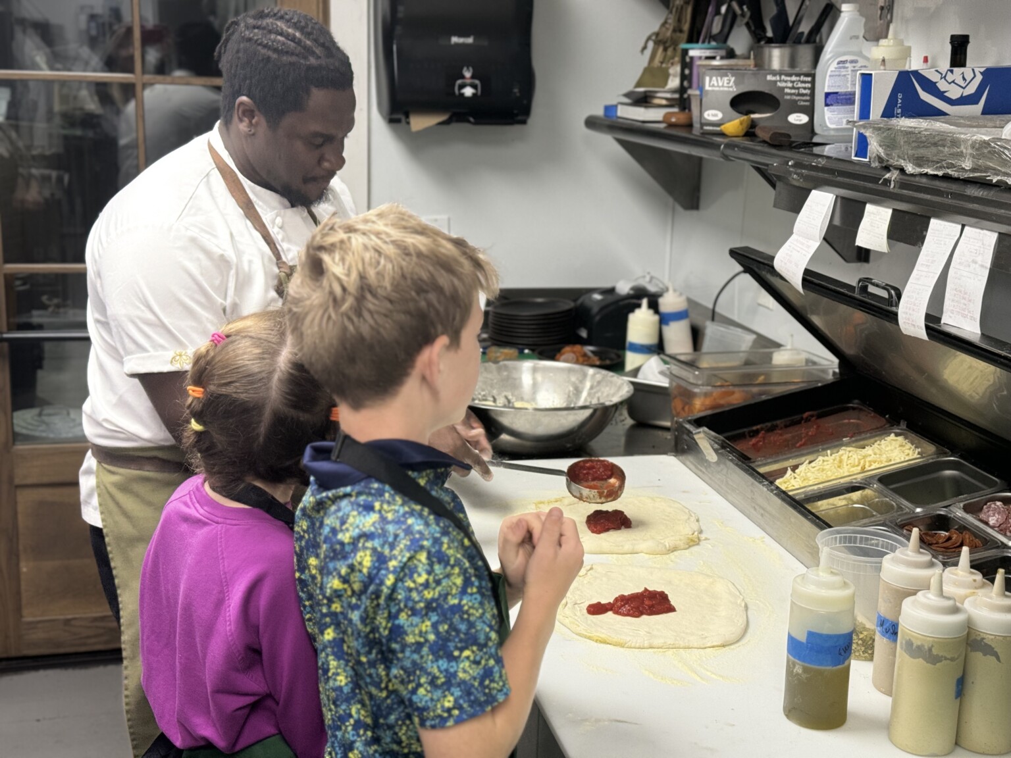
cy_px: 379
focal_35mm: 48
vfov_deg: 30.3
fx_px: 1402
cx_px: 506
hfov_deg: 39.7
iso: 100
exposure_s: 1/60
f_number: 1.78
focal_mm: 6.76
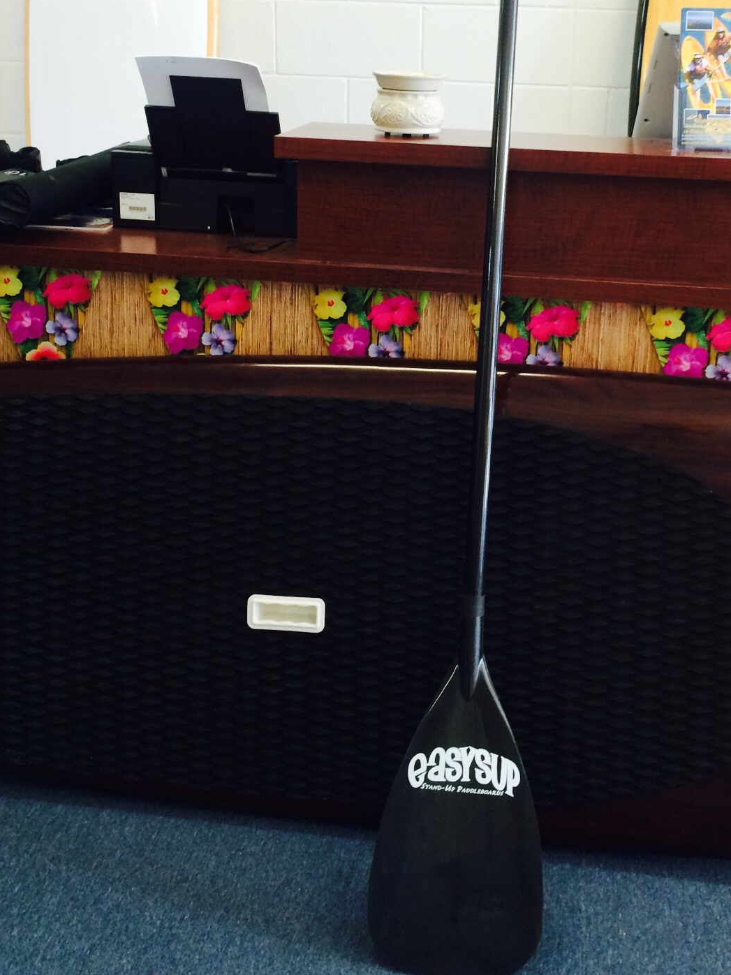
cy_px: 309
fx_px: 1239
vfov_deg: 42.3
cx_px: 456
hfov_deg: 32.7
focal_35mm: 44
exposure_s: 1/33
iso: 125
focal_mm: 4.12
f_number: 2.2
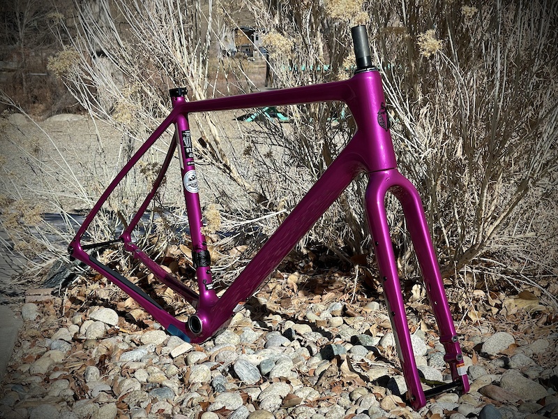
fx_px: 1032
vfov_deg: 22.9
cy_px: 210
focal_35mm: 64
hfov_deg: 30.3
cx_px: 279
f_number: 2.2
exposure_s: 1/1531
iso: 20
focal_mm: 7.5
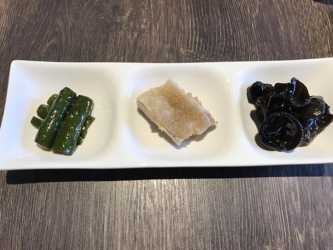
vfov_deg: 49.8
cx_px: 166
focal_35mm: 28
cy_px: 125
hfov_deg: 63.4
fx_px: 269
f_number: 1.8
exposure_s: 1/60
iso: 25
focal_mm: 3.99
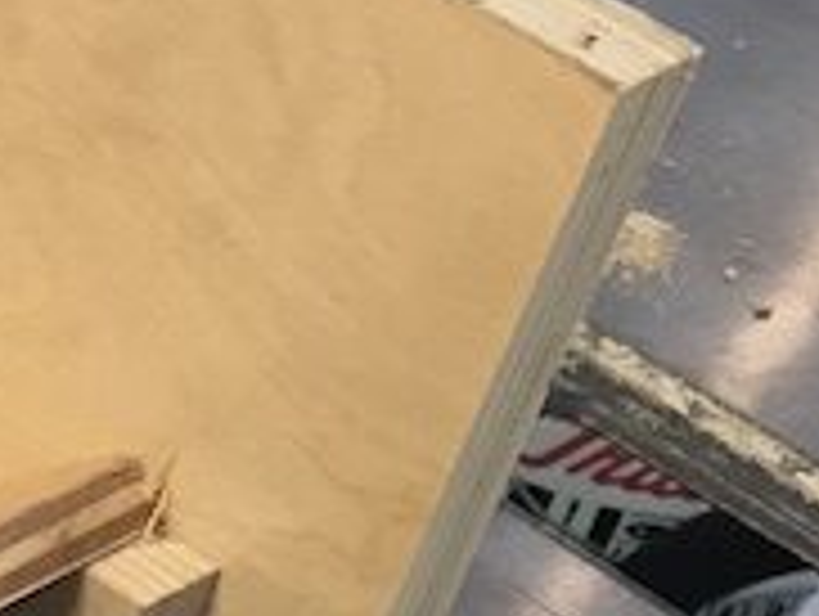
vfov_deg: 9.0
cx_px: -1328
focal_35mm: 163
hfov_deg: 10.1
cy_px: 769
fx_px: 3862
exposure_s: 1/30
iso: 80
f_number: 2.2
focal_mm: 4.15
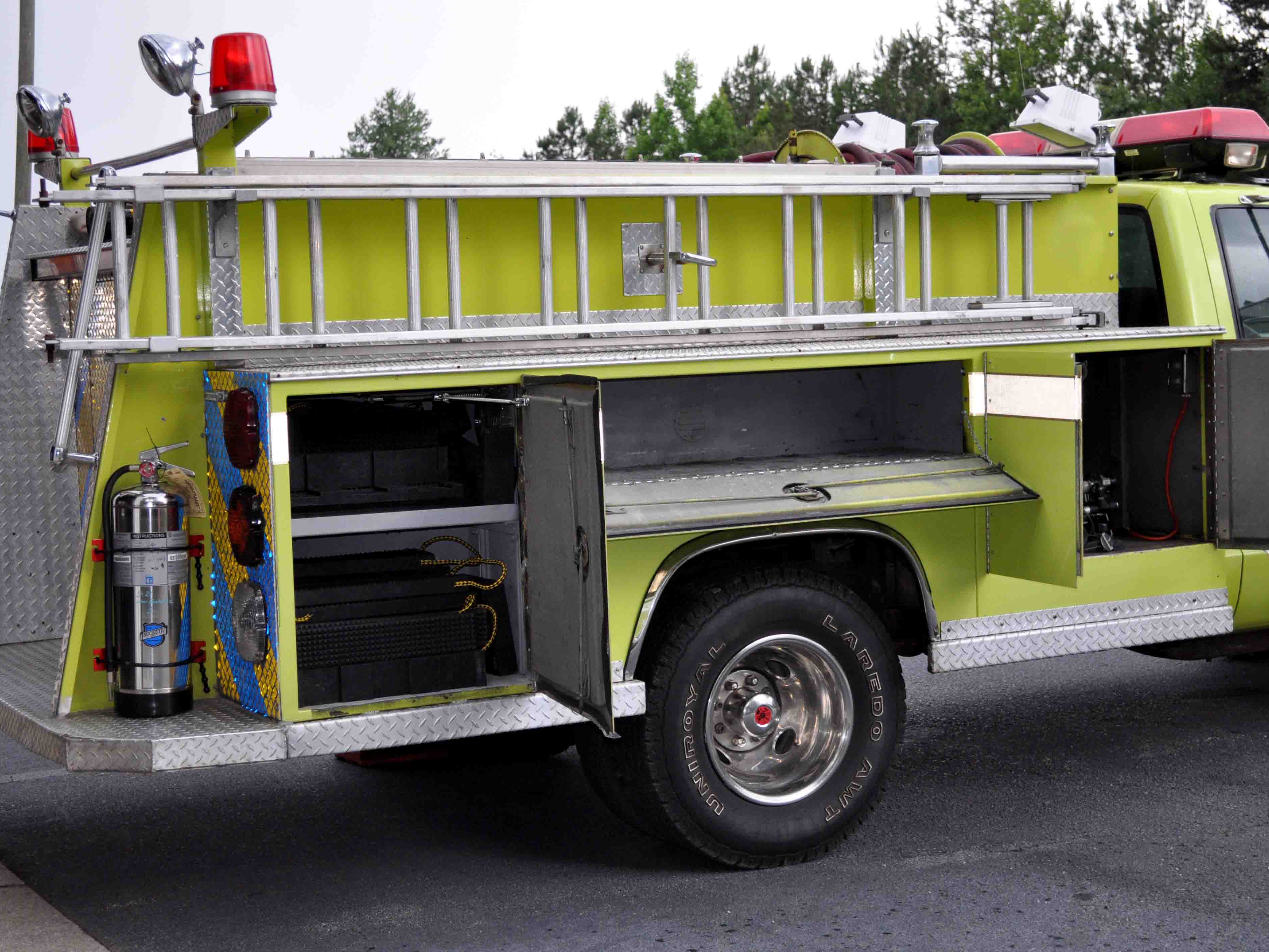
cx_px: 702
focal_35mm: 59
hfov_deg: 32.7
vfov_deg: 24.8
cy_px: 474
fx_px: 2163
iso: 720
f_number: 5
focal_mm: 36
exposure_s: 1/125
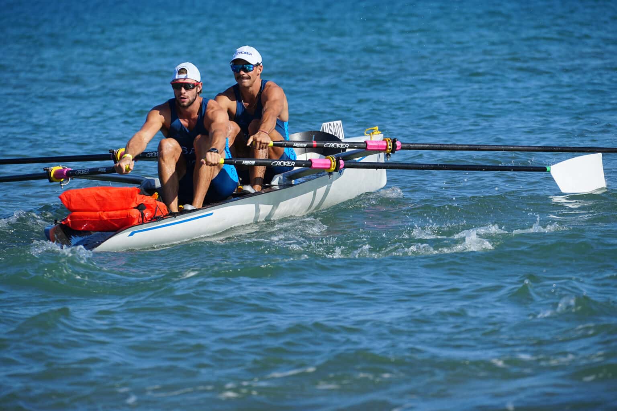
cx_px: 308
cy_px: 206
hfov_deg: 3.9
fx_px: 8997
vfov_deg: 2.6
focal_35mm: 525
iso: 100
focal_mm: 350
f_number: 9
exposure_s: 1/320
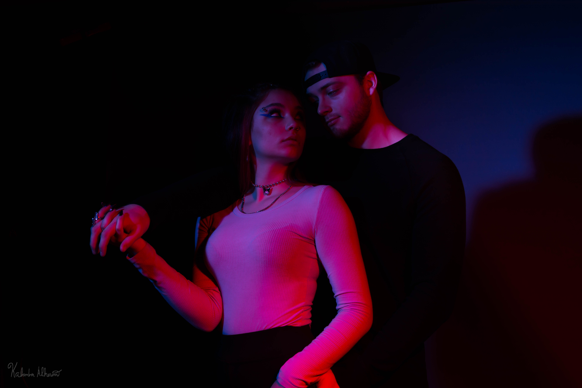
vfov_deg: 28.1
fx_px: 776
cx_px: 291
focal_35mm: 48
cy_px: 194
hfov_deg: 41.1
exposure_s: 1/125
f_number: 8
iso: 100
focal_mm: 32
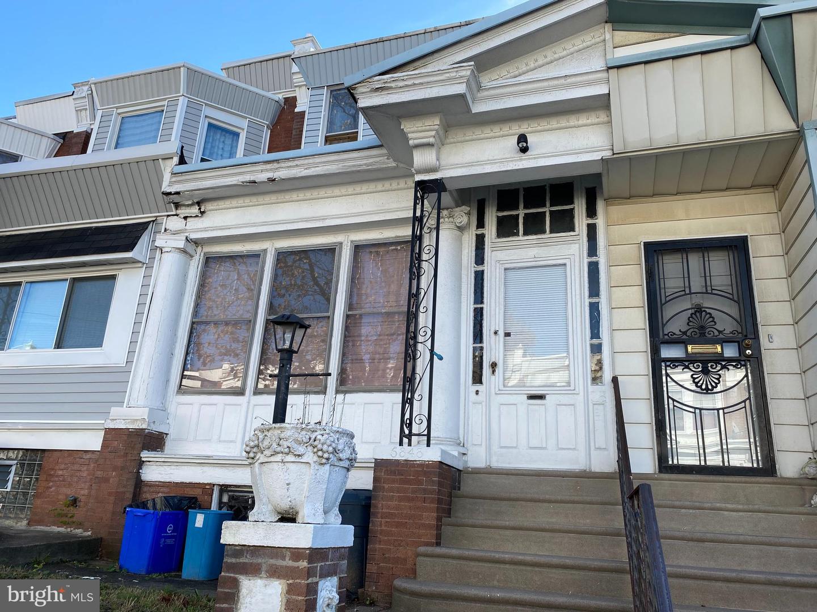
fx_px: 614
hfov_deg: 67.3
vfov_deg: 53.1
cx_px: 408
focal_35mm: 26
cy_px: 306
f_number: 1.8
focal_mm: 4.25
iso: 32
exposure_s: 1/852
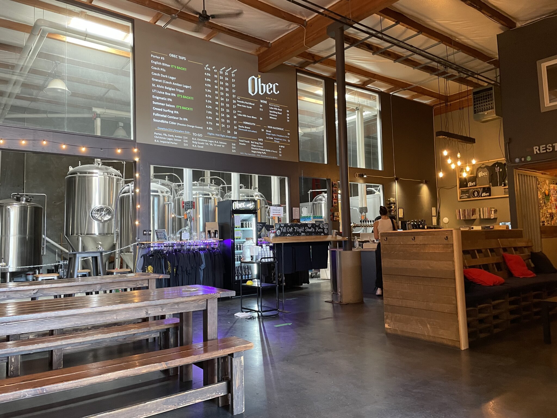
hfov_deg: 67.3
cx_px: 278
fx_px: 418
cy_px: 209
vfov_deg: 53.1
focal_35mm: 26
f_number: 1.6
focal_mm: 4.2
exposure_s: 1/60
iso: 500
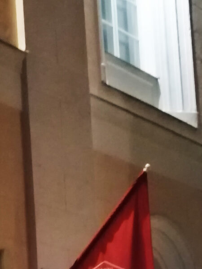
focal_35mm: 111
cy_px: 369
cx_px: -72
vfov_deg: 16.5
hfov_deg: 12.8
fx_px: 864
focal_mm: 3.95
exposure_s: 1/14.3
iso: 1600
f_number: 1.8
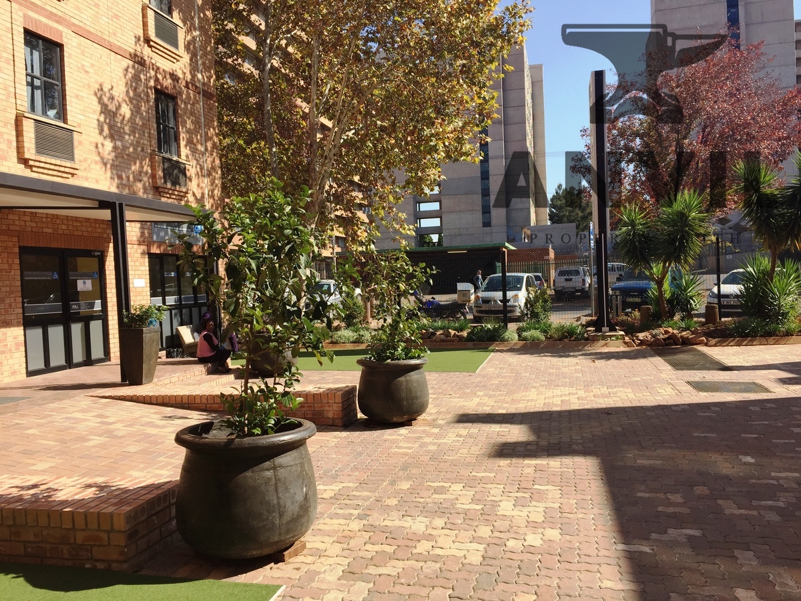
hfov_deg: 61.7
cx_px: 400
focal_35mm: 29
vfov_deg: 48.2
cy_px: 300
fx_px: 671
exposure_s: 1/1276
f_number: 2.2
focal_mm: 4.15
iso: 32
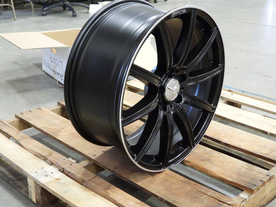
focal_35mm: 47
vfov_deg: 30.9
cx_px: 138
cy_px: 104
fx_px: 375
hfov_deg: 40.4
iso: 1600
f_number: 3.2
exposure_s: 1/30
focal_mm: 8.5
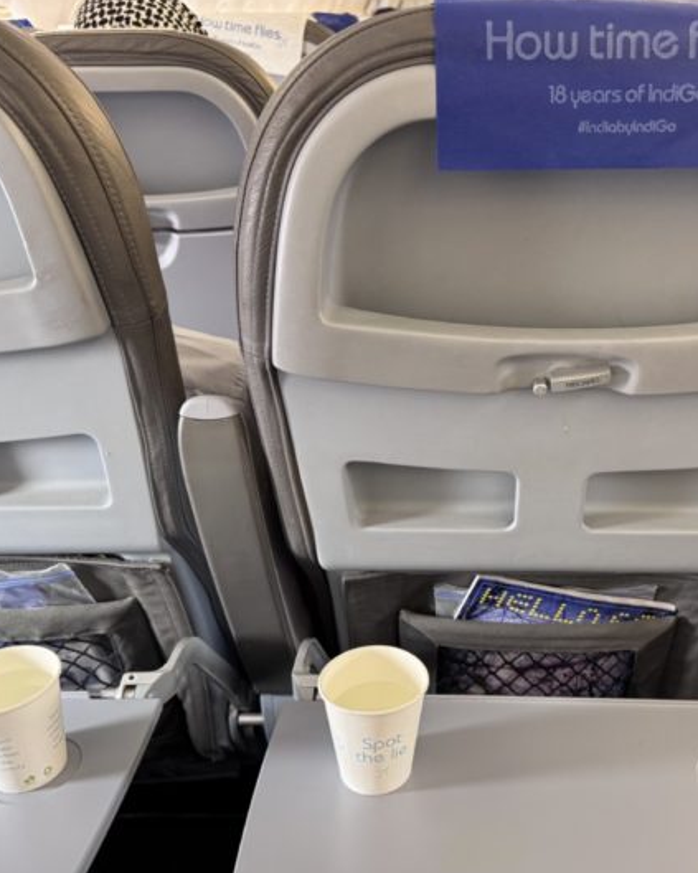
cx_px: 493
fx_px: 878
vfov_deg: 52.8
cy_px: 465
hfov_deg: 42.4
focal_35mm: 34
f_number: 1.78
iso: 400
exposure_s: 1/57
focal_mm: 6.76
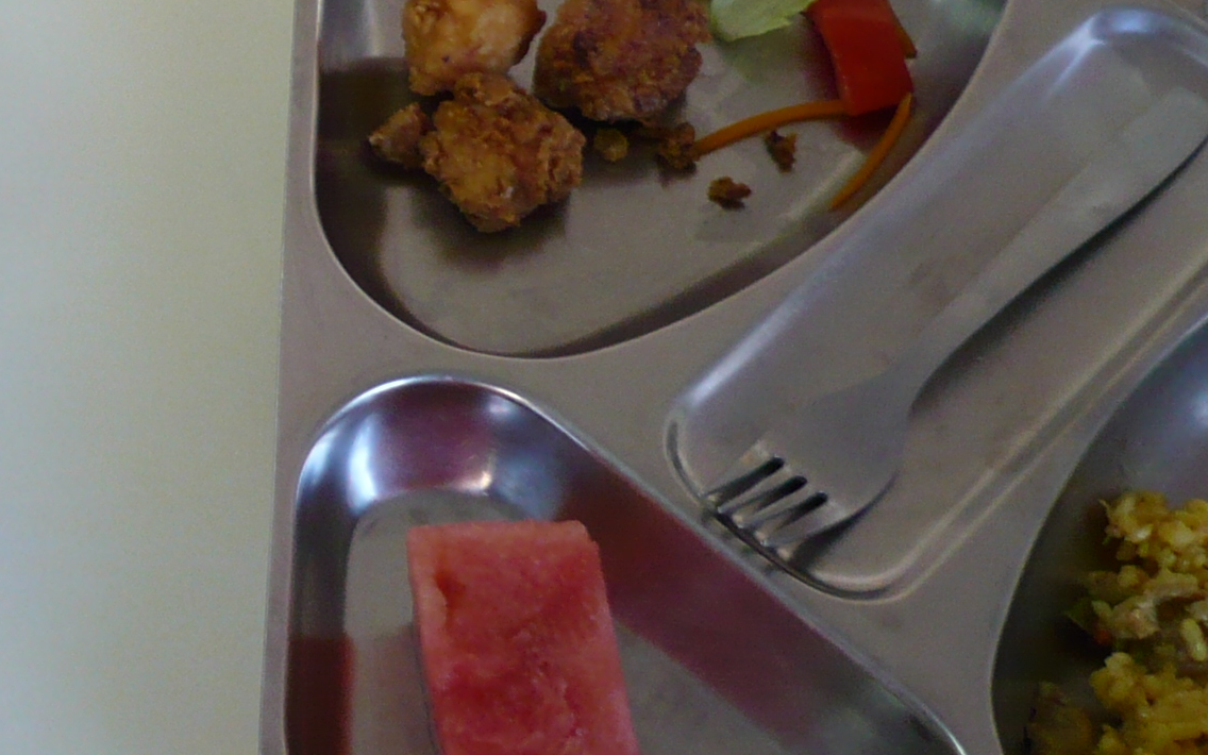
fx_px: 3029
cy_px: -54
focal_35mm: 92
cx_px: -66
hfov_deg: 21.6
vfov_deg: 13.9
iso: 160
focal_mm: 5.8
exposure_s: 1/30
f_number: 2.8
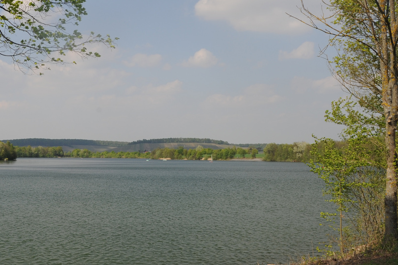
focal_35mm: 52
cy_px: 102
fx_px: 574
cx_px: 65
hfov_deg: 36.6
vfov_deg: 25.9
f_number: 11
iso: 200
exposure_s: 1/125
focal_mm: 26
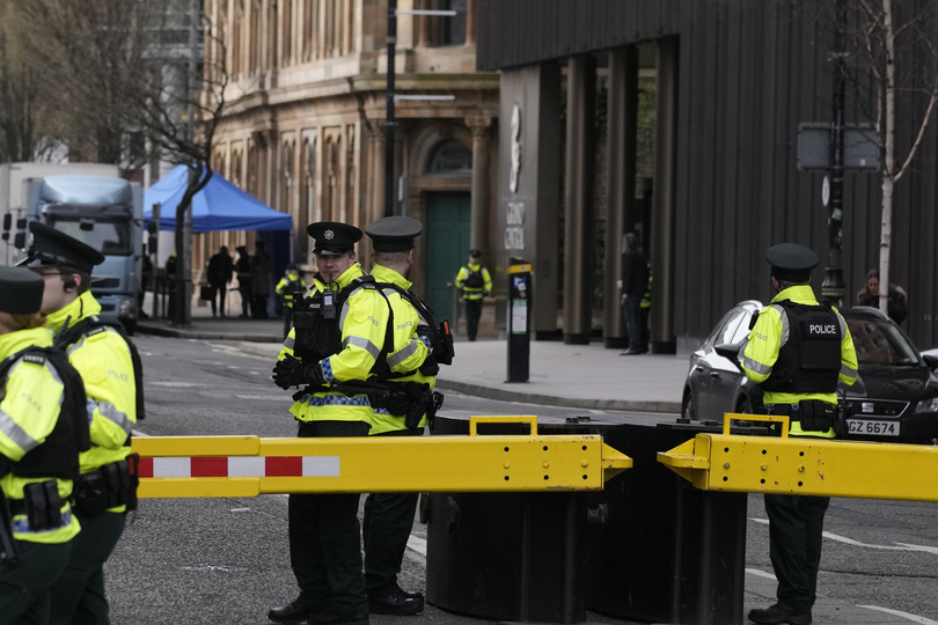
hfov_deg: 9.4
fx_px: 5732
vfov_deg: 6.2
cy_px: 246
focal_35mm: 220
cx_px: 387
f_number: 5
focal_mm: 116
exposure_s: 1/2500
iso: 2000
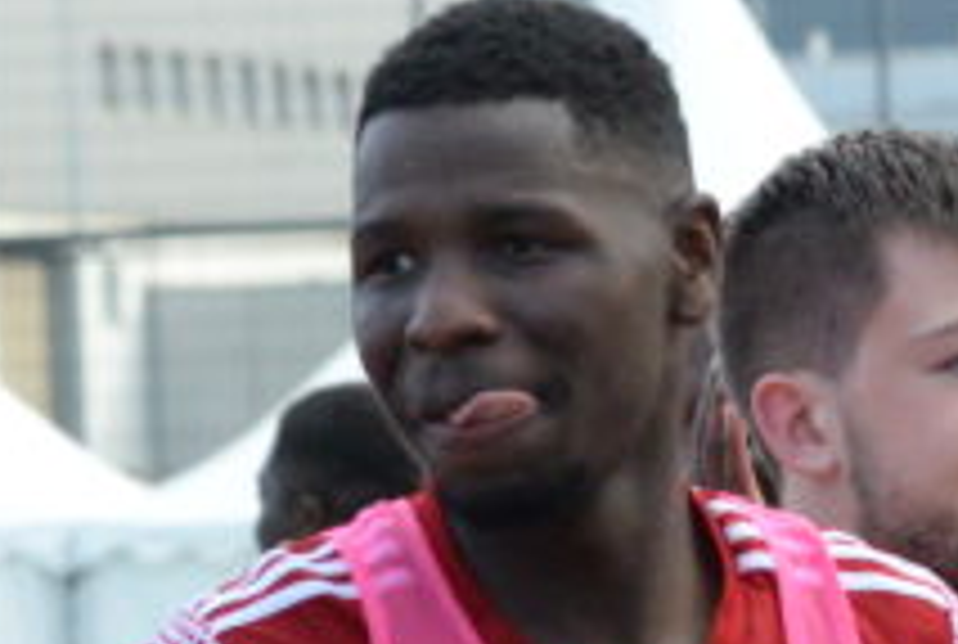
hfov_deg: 3.3
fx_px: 16320
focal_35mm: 612
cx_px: 1700
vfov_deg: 2.3
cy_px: 723
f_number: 8
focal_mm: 102
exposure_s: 1/1250
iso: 3200
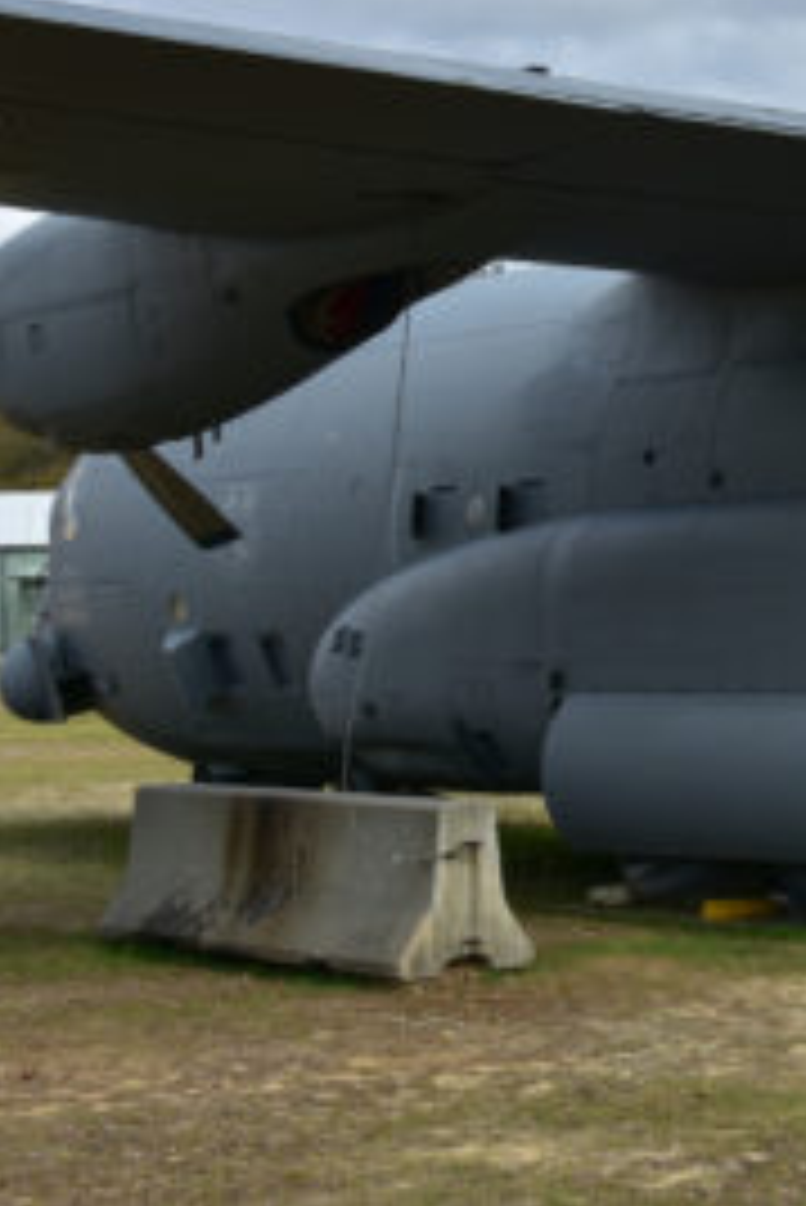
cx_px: 986
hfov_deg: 15.6
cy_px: 407
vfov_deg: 24.1
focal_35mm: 84
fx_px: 2817
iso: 100
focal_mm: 28
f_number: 11
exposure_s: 1/160
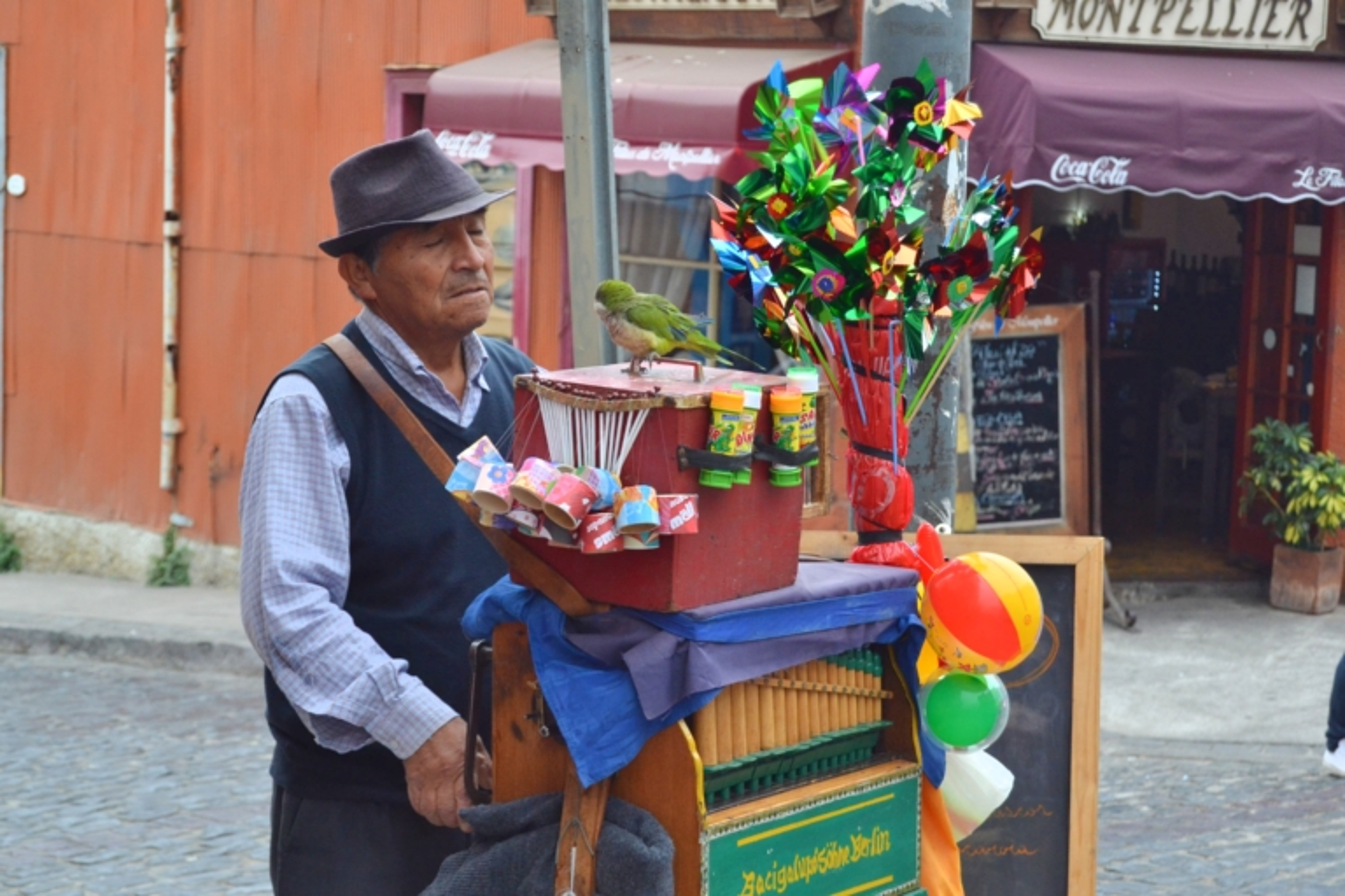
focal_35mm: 82
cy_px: 448
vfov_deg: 16.6
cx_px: 672
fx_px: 3082
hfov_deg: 24.6
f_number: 5.6
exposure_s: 1/500
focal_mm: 55
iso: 800
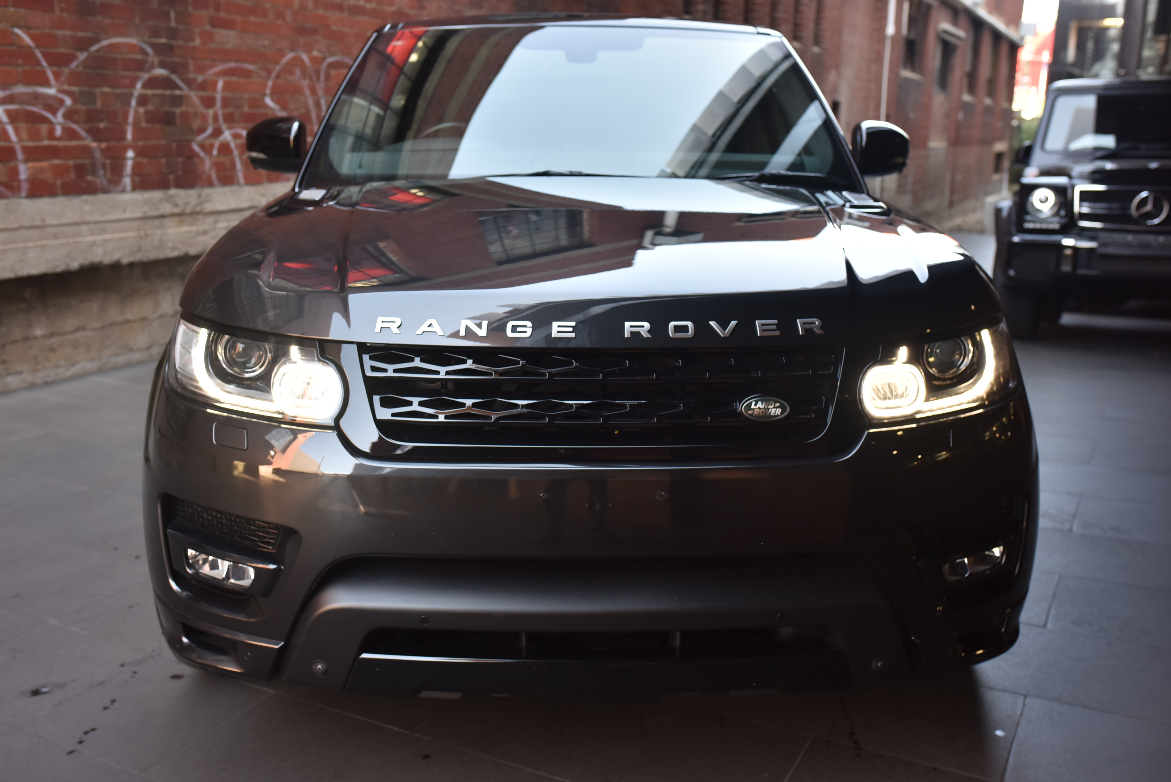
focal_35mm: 35
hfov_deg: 54.4
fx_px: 1139
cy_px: 391
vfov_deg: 37.9
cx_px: 586
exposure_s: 1/250
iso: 640
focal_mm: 35
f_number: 4
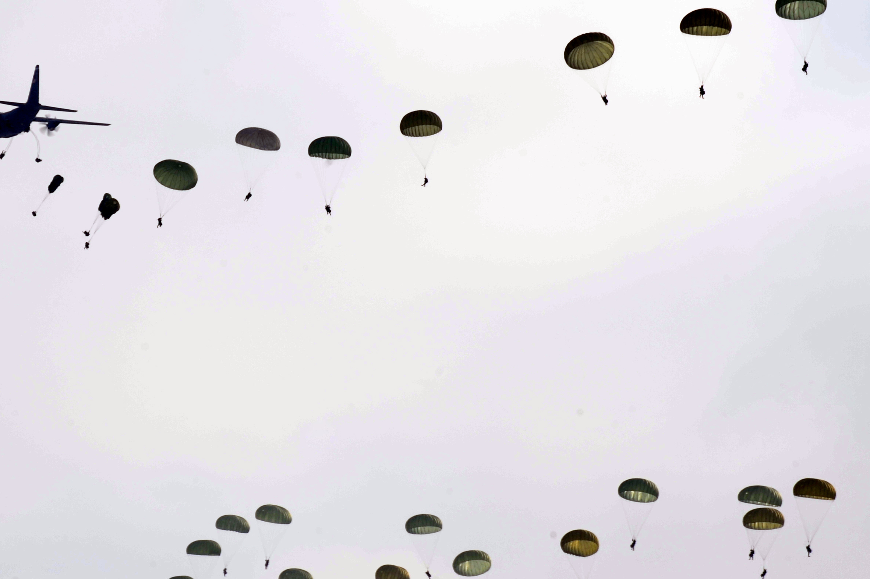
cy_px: 342
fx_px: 8694
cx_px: 179
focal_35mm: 360
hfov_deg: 5.7
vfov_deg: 3.8
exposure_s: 1/160
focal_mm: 200
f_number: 14
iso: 200
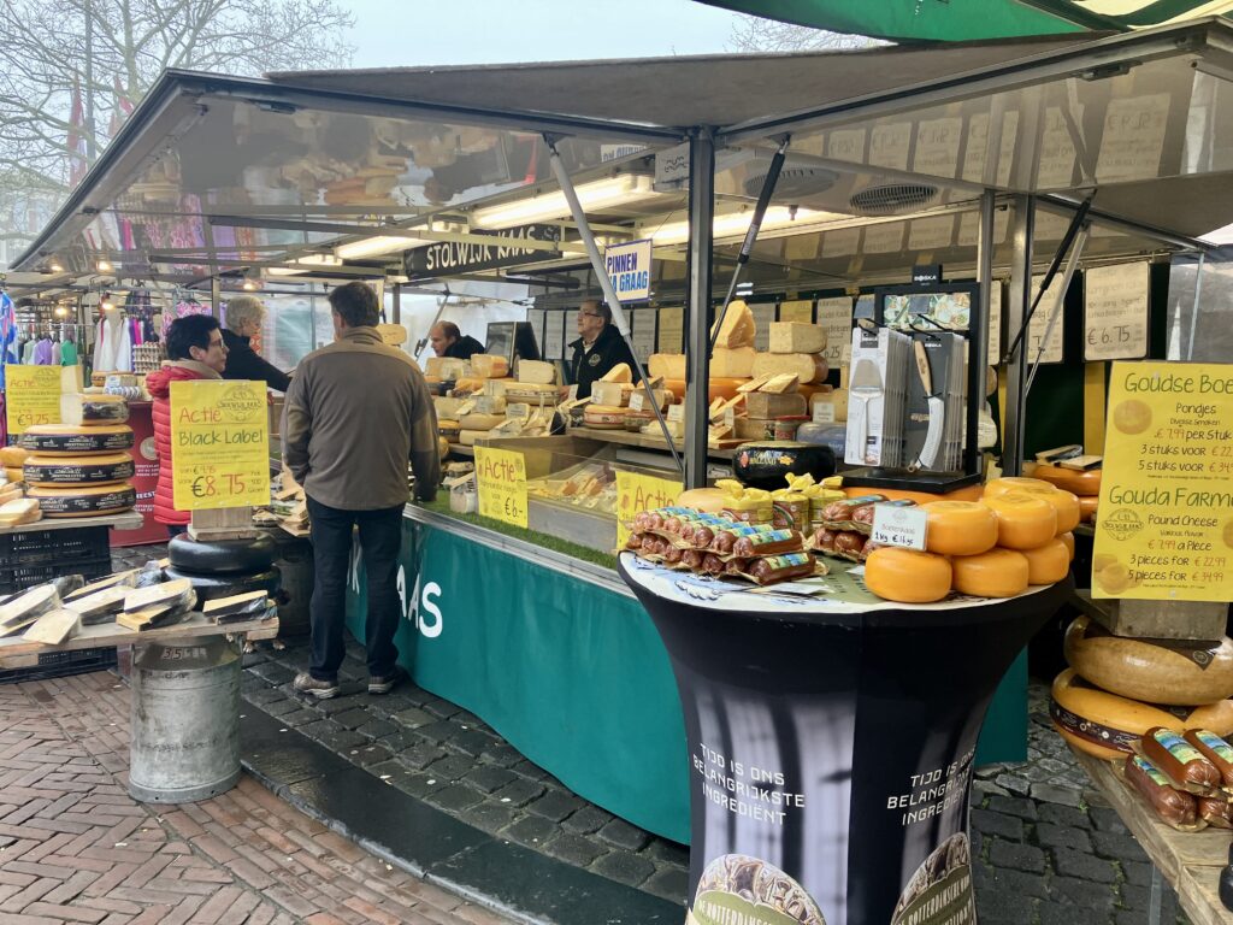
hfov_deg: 63.4
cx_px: 616
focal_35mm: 28
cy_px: 462
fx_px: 997
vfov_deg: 49.7
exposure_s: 1/100
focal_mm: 3.99
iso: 32
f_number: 1.8
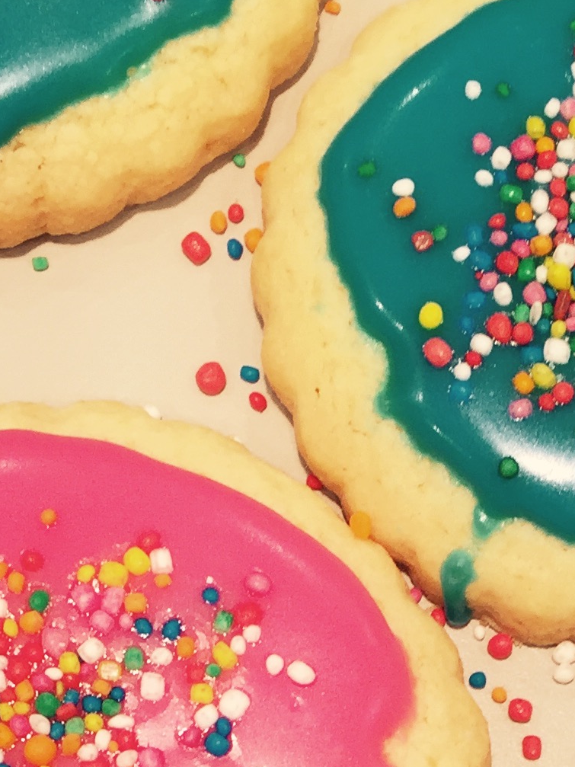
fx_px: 2082
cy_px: 1143
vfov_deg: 18.5
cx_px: 404
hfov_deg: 15.7
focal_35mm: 94
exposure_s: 1/50
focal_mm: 4.15
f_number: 2.2
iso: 40
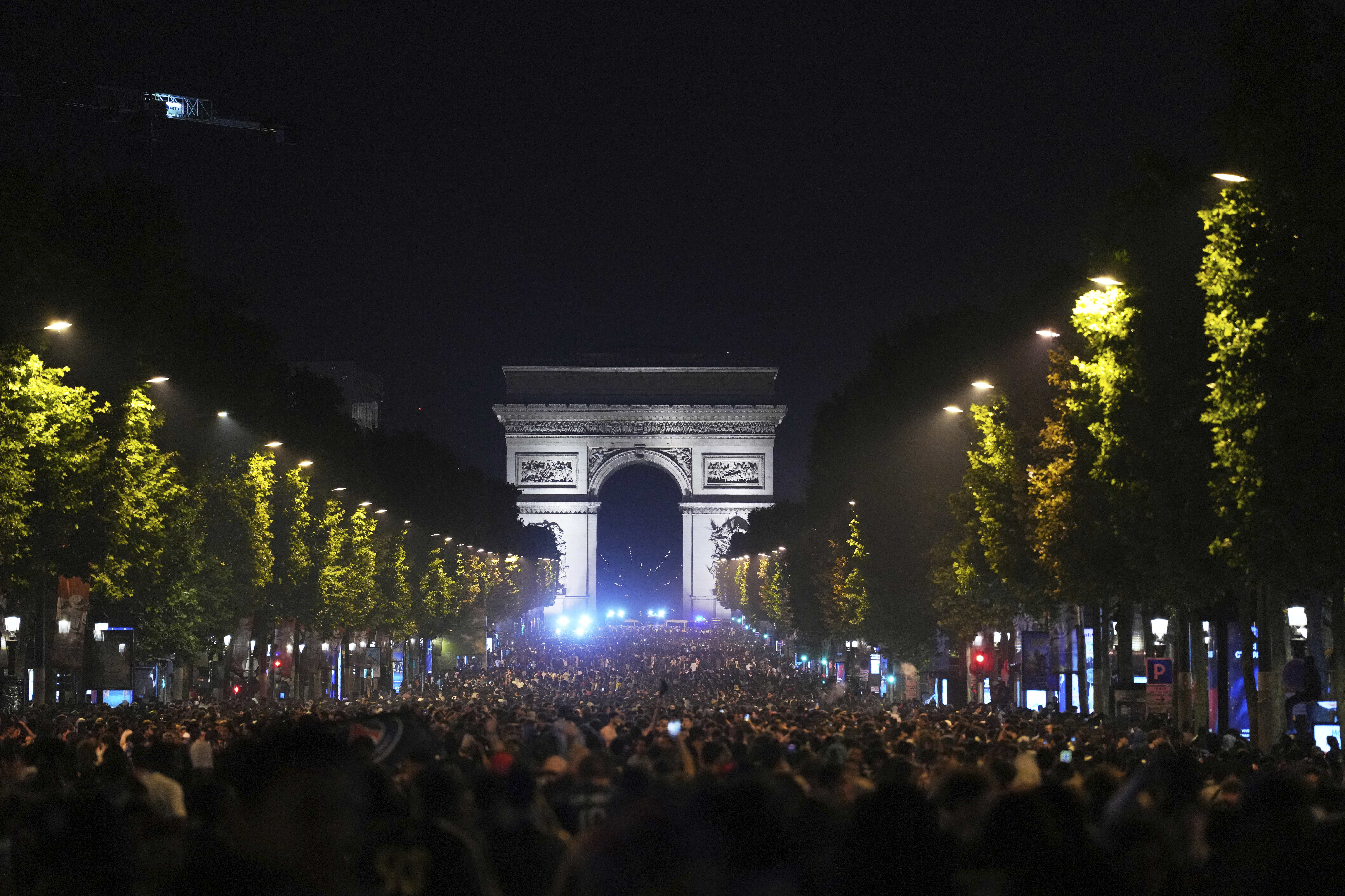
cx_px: 672
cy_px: 448
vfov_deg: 6.9
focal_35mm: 200
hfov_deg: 10.3
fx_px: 7472
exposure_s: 1/125
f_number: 2.8
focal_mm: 200
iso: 4000
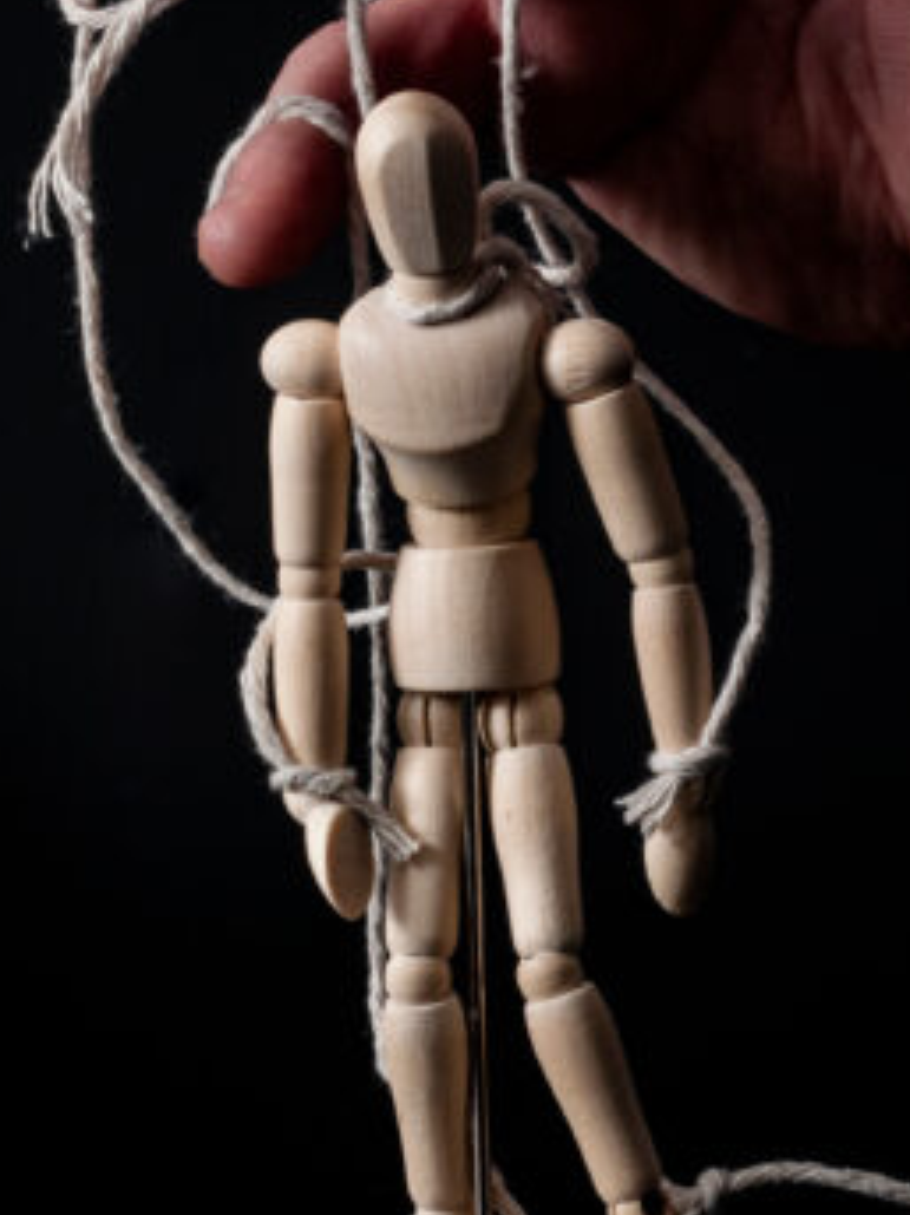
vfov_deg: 11.7
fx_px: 5892
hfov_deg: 8.8
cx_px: 57
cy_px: 328
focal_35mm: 168
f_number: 11
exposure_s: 1/125
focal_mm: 50
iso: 100
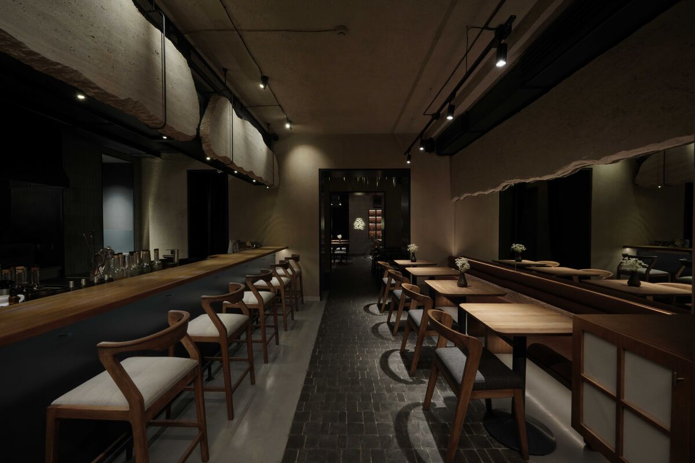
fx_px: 270
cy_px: 232
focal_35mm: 14
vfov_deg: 81.2
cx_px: 348
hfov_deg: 104.3
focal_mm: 14
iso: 200
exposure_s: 5
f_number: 18
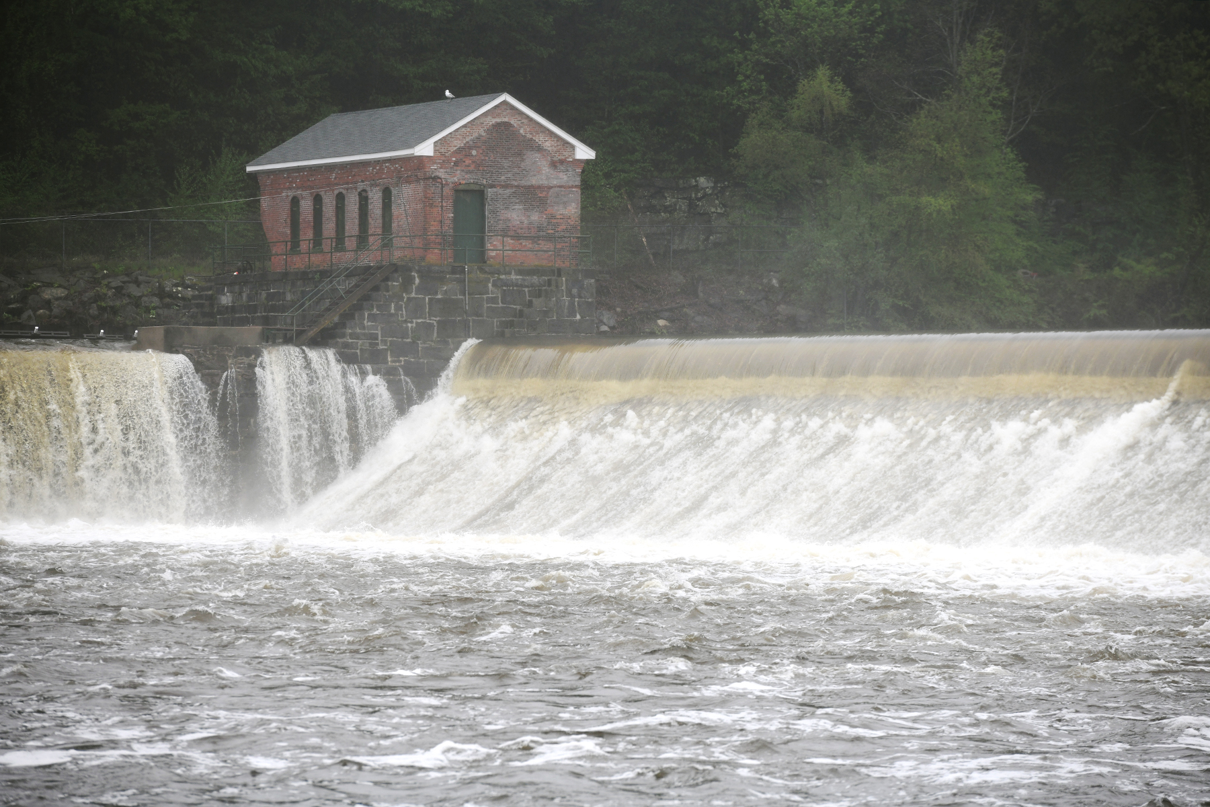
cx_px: 605
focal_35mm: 195
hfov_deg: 10.5
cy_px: 404
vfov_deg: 7.0
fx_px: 6554
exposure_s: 1/500
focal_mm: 195
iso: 400
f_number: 6.3
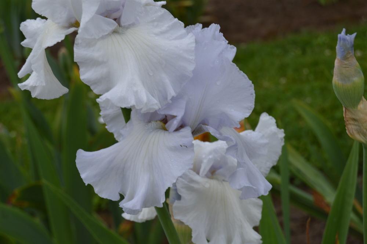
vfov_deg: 16.5
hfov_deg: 24.6
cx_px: 184
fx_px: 840
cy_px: 122
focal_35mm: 82
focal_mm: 55
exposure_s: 1/125
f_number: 8
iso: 110
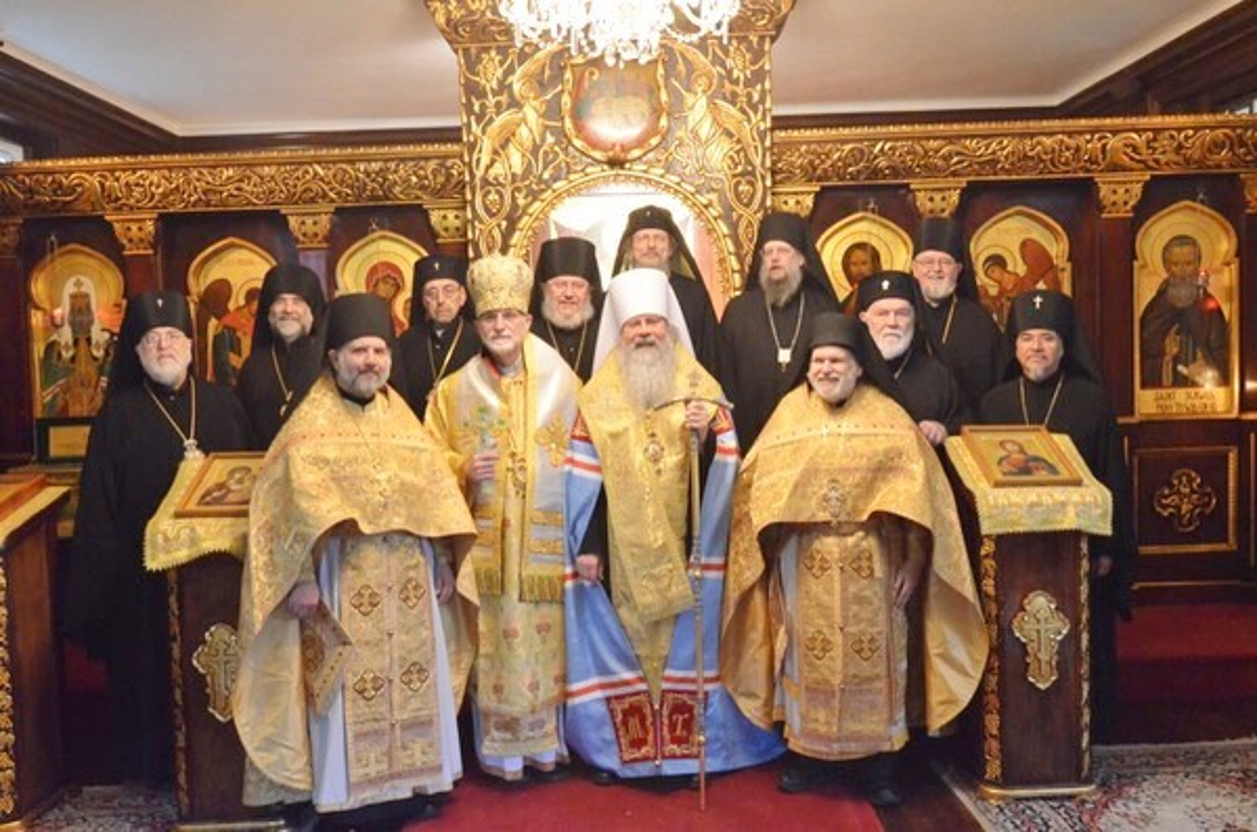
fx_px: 1045
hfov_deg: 62.0
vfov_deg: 43.4
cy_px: 416
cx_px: 628
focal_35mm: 30
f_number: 8
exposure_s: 1/13
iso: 6400
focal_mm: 20
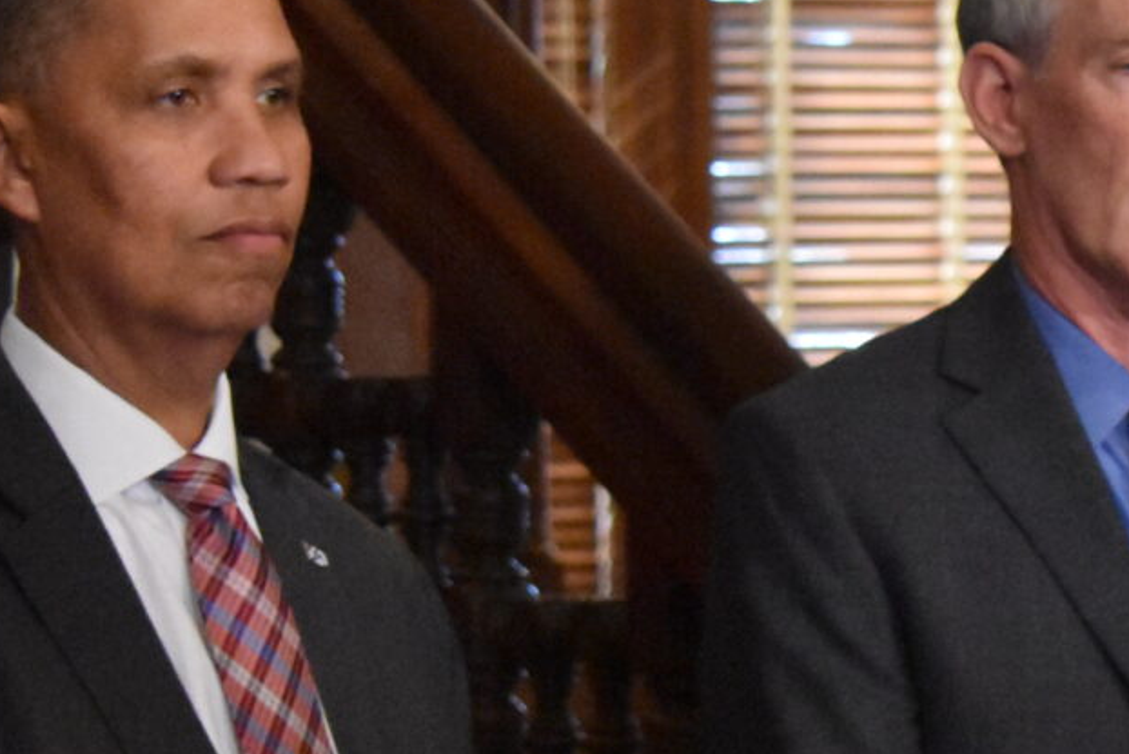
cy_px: 548
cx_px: 1804
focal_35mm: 272
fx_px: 8521
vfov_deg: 5.1
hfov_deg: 7.4
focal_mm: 55
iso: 9000
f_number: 5.6
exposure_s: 1/125
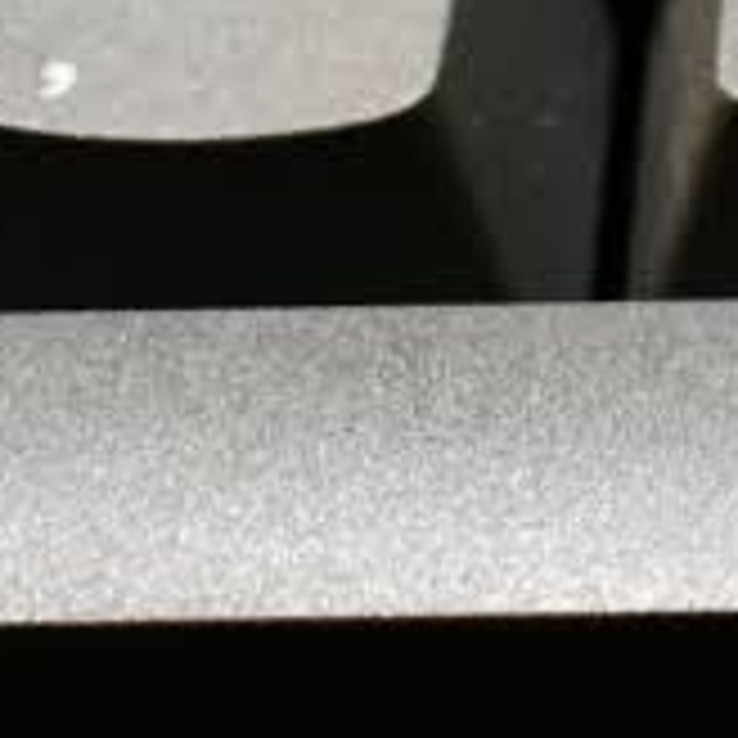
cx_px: 1526
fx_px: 10541
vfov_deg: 4.0
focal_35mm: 437
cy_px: 252
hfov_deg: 4.0
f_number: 6.3
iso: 2200
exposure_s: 1/80
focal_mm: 35
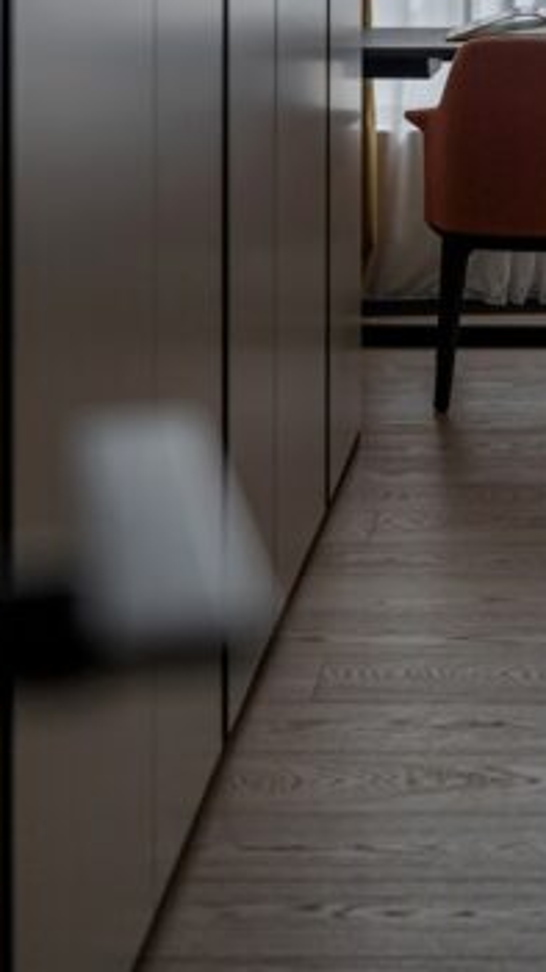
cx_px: 613
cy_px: -127
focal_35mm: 94
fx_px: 2423
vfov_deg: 21.4
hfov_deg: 12.6
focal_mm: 35
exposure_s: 1/1000
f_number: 2.8
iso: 400
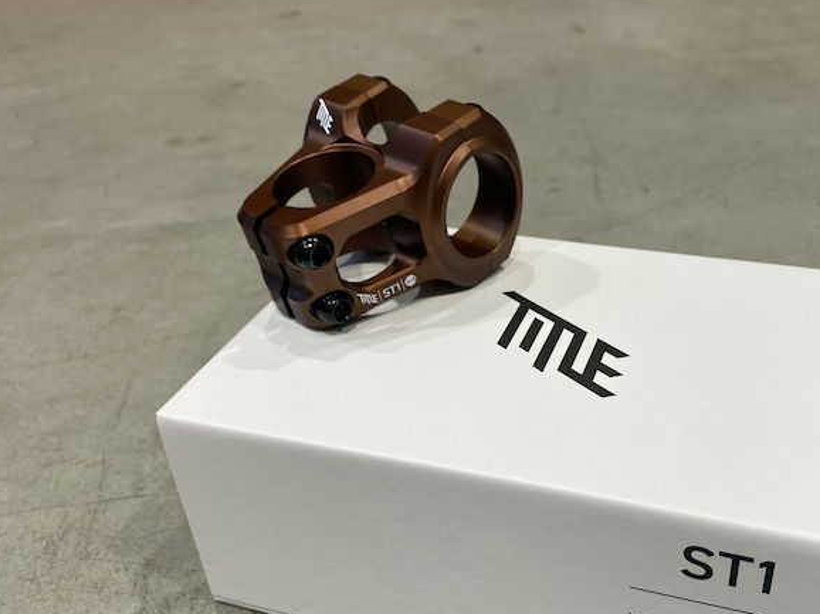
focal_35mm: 36
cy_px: 384
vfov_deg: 39.4
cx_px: 529
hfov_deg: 50.7
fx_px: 852
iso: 80
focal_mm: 4.25
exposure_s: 1/120
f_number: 1.8
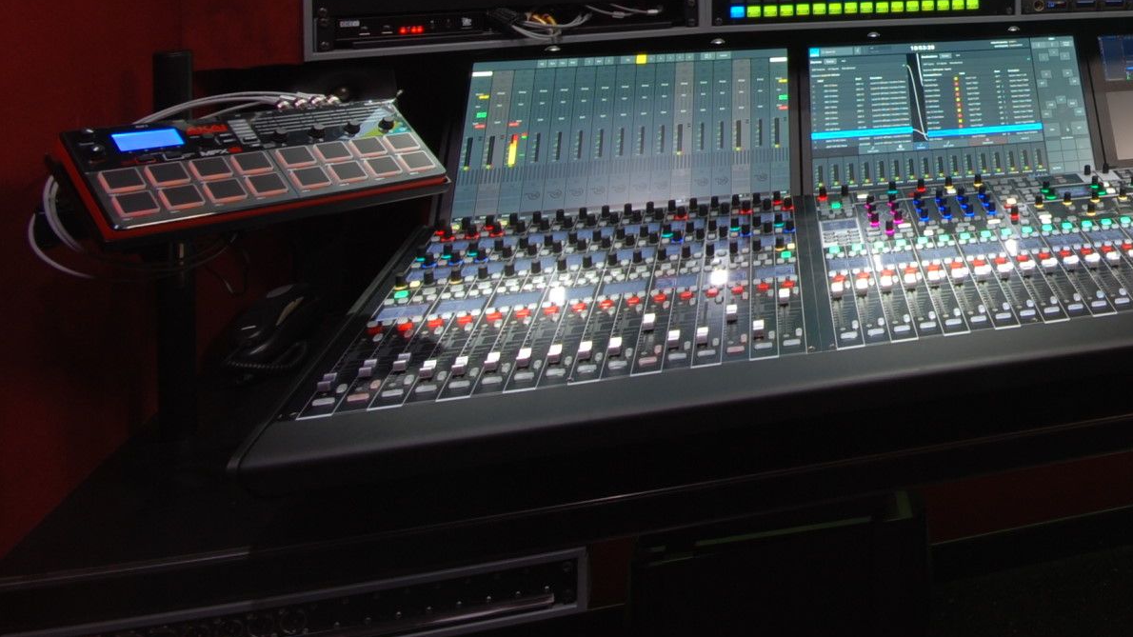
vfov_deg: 29.2
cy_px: -121
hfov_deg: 47.5
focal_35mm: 35
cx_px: 1122
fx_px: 1051
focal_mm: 10
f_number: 8
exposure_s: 1
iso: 100
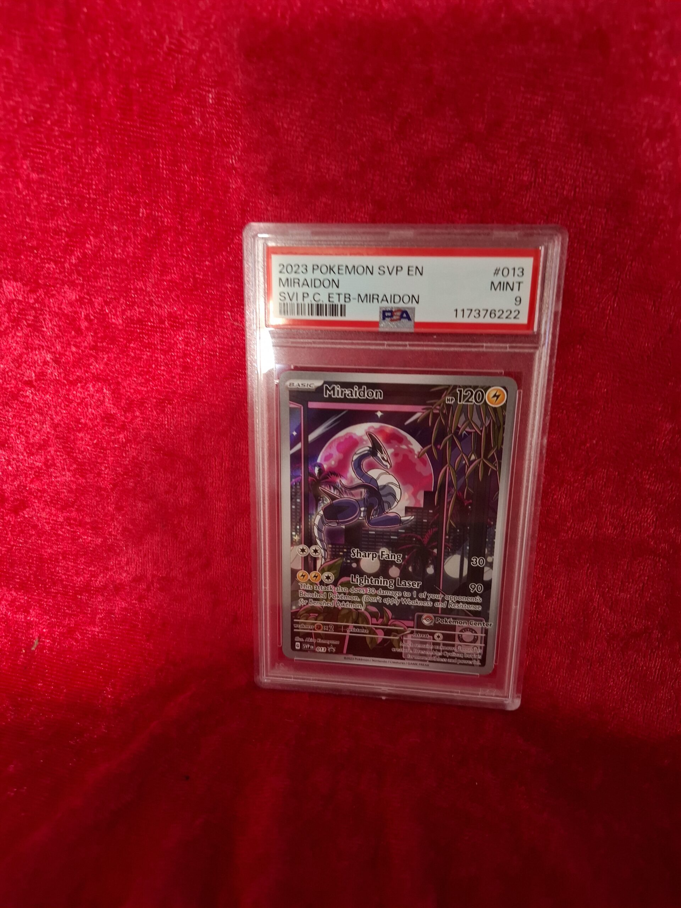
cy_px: 454
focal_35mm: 23
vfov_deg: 73.9
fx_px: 603
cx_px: 340
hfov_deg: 58.9
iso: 320
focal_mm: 5.54
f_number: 1.8
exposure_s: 1/33
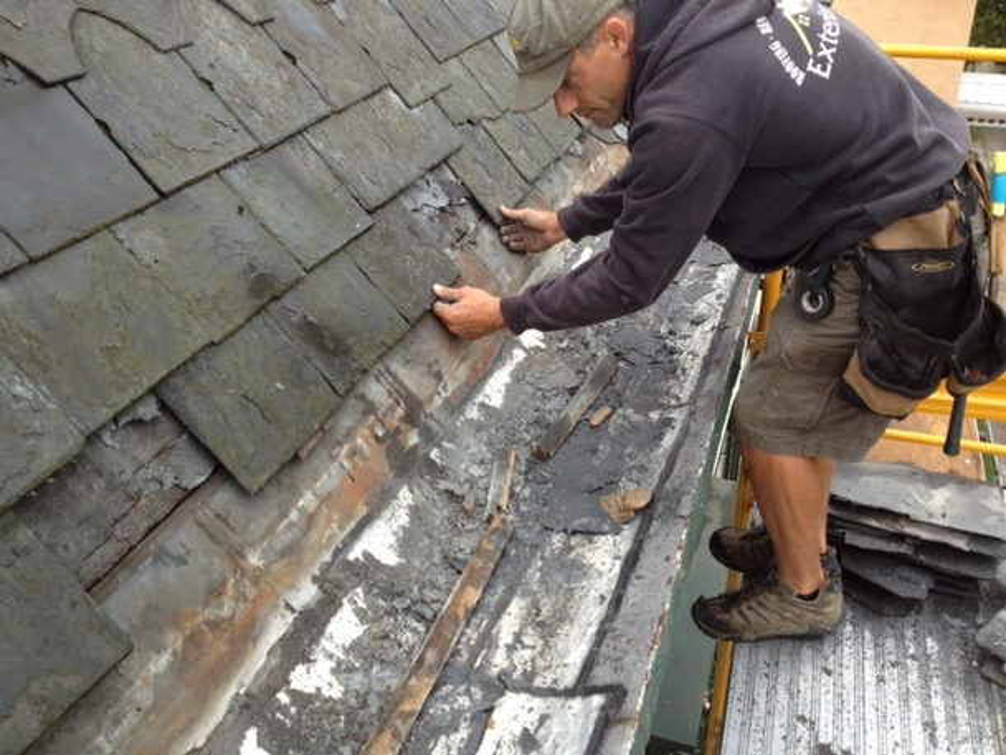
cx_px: 503
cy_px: 378
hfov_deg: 52.6
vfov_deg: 40.7
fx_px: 1017
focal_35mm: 35
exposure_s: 1/132
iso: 64
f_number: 2.4
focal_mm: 4.28
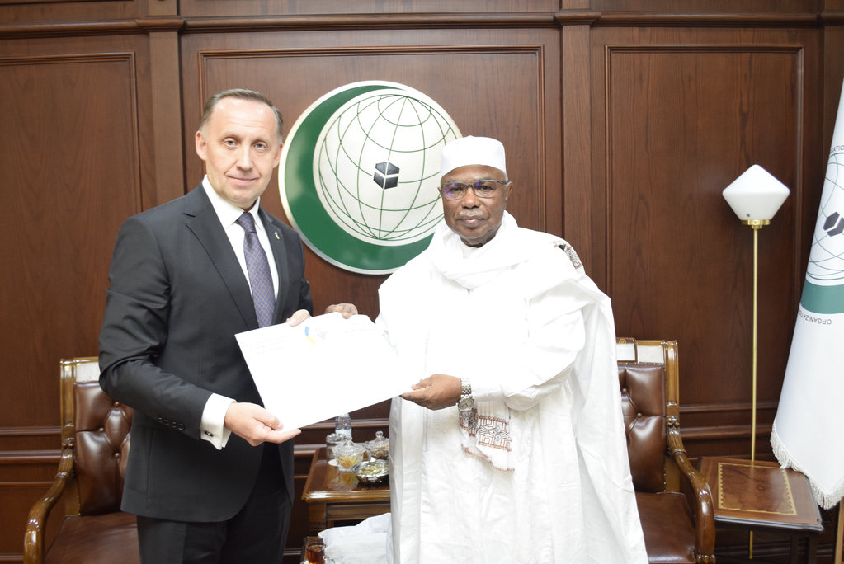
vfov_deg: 40.0
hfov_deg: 57.2
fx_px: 774
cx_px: 422
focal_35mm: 33
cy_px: 282
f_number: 3.8
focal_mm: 22
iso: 1100
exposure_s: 1/60
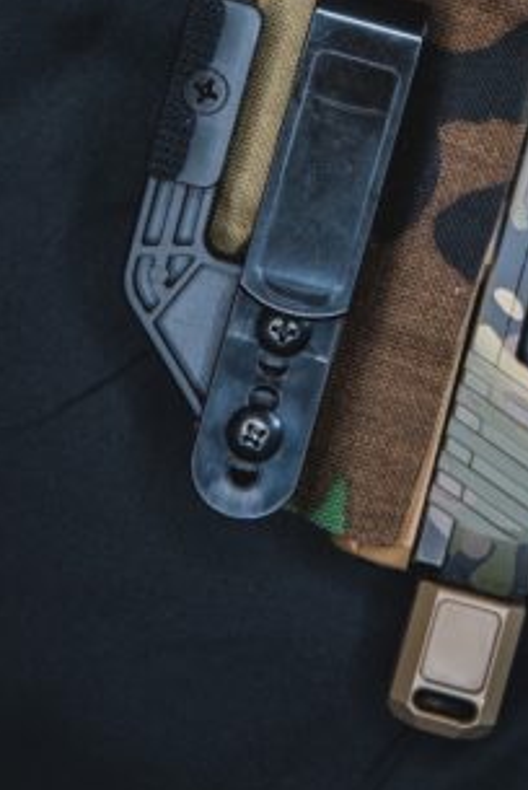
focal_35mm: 165
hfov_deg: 8.3
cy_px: 35
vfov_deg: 12.3
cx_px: 393
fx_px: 3622
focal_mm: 70
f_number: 7.1
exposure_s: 1/125
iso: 2500
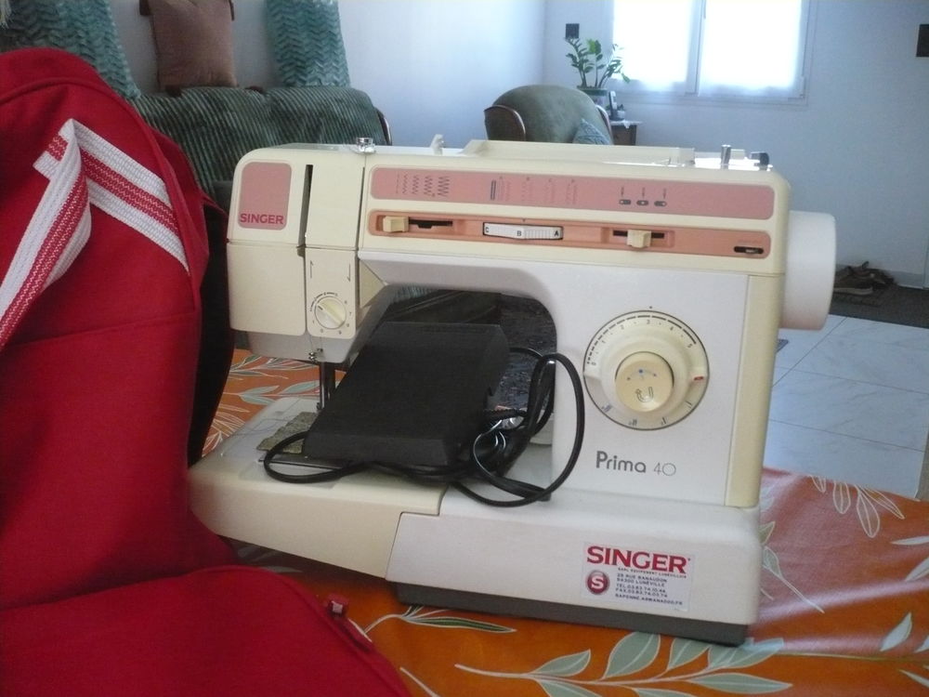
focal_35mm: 35
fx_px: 939
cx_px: 464
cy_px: 348
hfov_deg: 52.6
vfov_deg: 40.7
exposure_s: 1/60
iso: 500
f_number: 2.8
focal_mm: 5.8
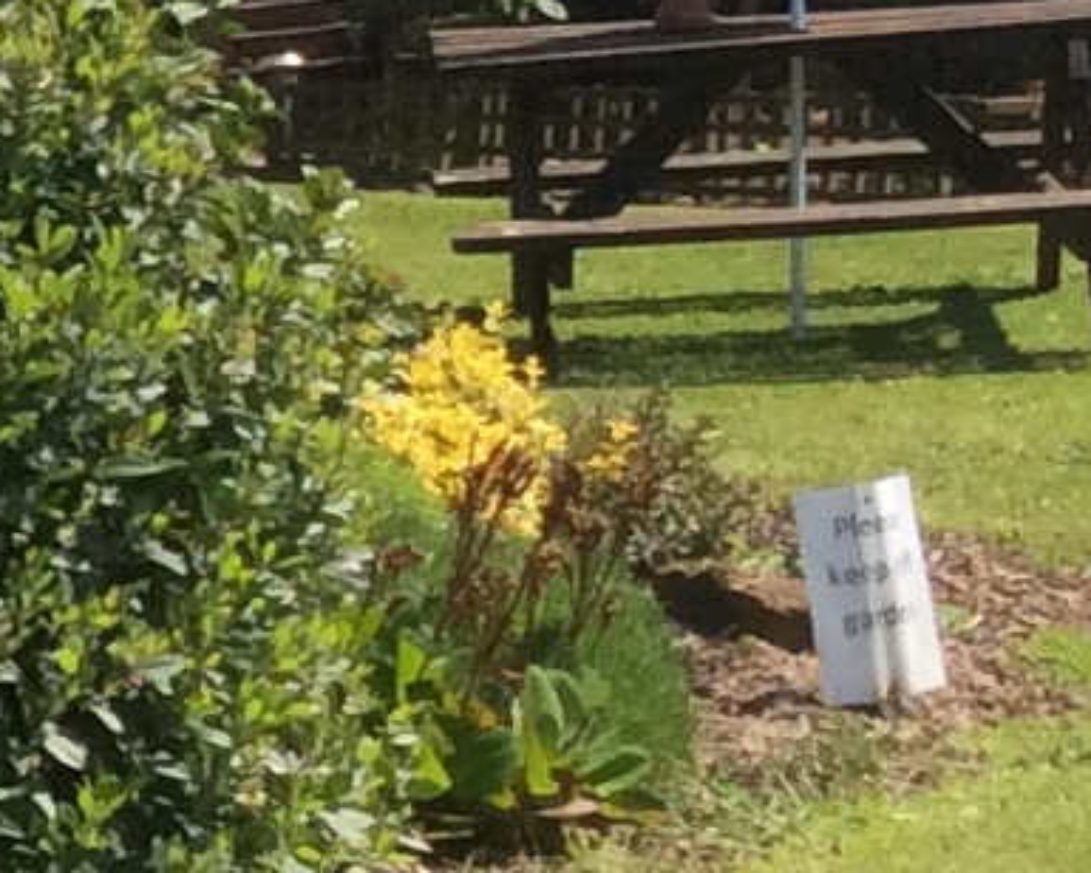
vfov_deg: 7.4
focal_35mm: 210
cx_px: -1924
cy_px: 170
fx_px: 6781
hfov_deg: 8.1
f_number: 2.4
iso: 32
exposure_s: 1/1192
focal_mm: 3.3
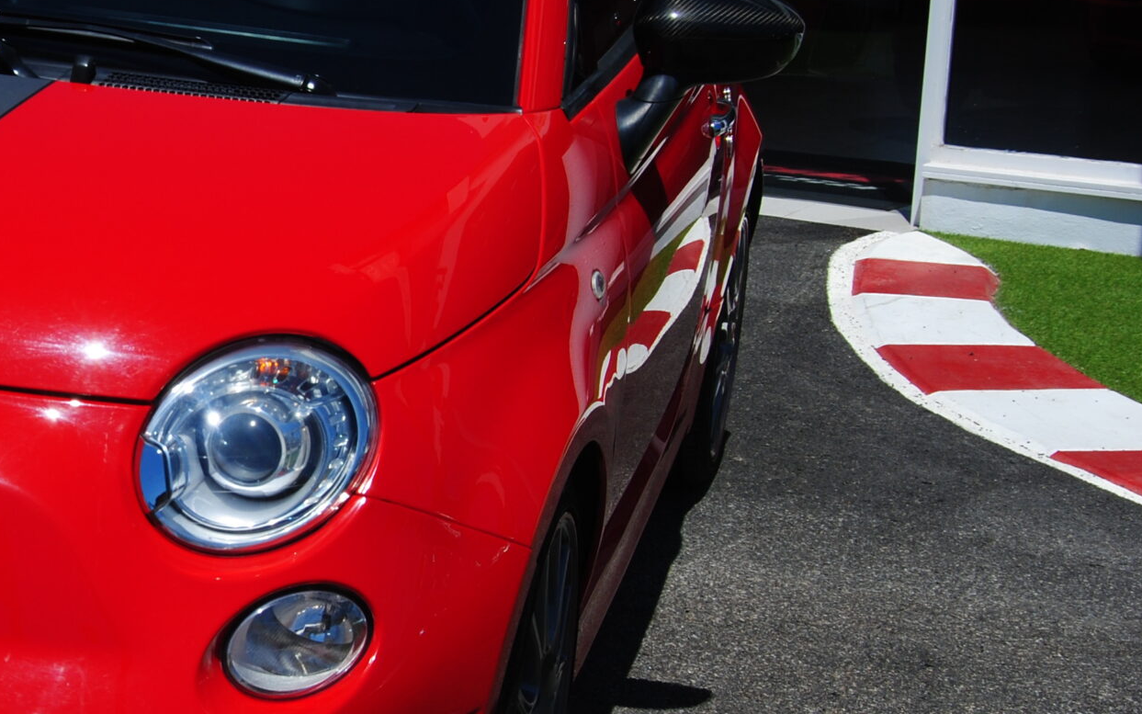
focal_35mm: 82
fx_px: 2552
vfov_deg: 15.9
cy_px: 391
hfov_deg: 24.2
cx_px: 33
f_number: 10
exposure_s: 1/320
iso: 100
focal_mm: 26
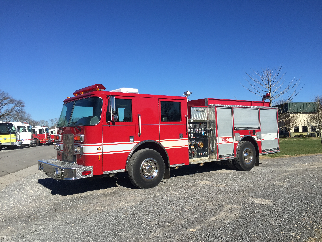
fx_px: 270
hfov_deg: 61.7
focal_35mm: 29
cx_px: 161
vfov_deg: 48.2
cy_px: 121
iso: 32
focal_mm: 4.15
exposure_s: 1/2198
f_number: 2.2
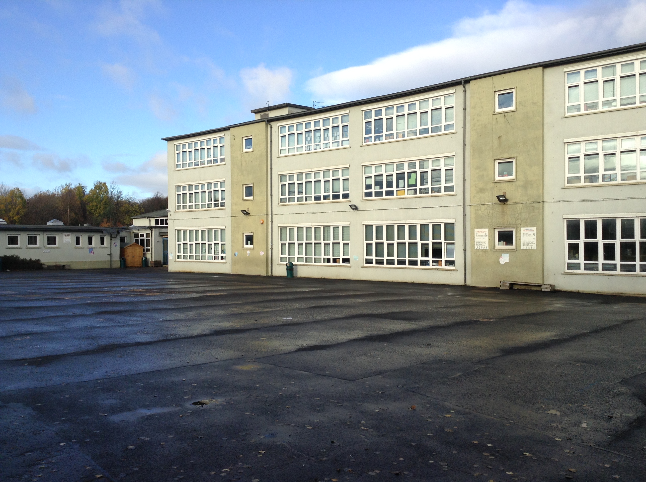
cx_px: 323
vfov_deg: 42.8
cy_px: 241
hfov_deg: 55.4
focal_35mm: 33
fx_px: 615
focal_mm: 3.3
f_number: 2.4
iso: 25
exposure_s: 1/724
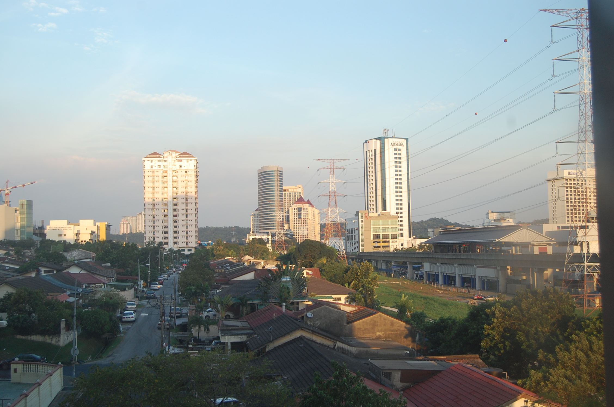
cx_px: 307
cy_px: 204
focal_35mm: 45
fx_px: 766
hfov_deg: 43.7
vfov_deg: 29.8
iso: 280
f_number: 5.6
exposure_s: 1/125
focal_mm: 30
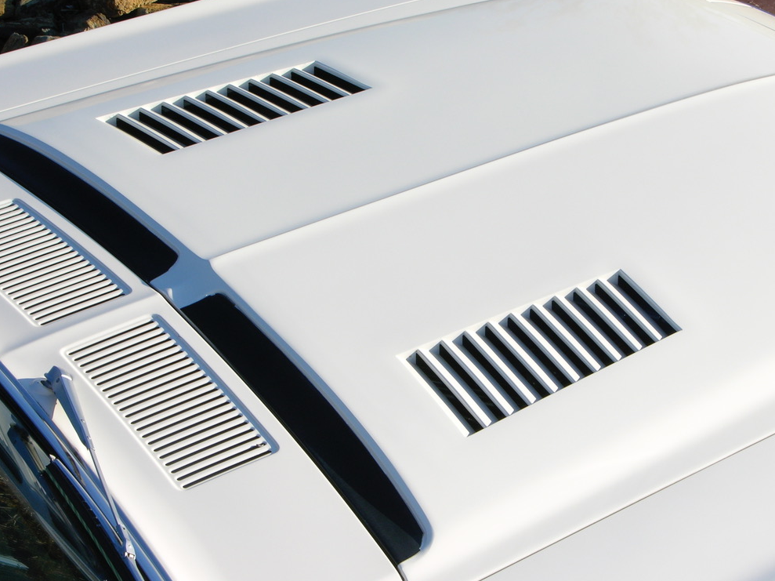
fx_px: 2260
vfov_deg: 14.6
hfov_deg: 19.4
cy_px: 329
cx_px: 430
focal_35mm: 101
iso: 50
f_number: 7.6
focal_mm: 19.9
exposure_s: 1/60
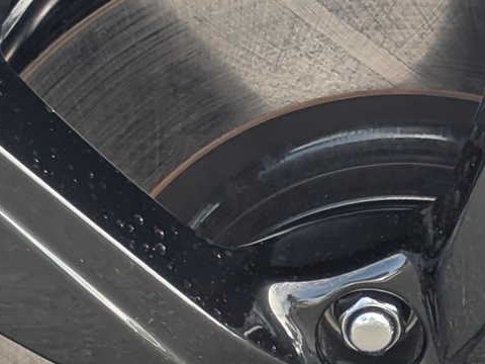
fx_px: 3587
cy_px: 437
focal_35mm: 256
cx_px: 389
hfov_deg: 7.7
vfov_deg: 5.8
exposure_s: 1/321
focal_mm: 6.81
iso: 43
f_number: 1.85
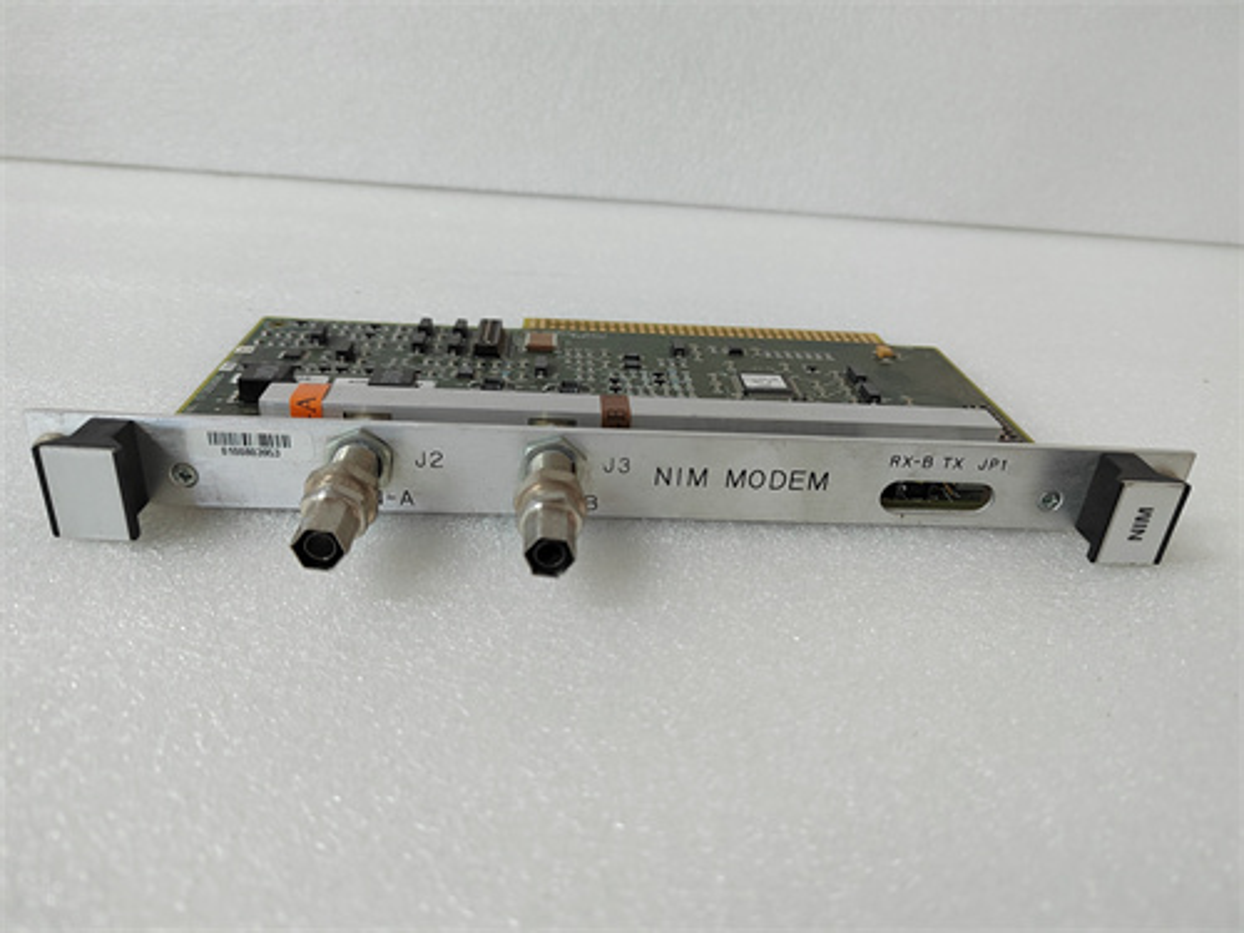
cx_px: 622
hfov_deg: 73.9
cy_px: 466
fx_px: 827
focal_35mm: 23
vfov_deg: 58.9
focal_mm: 5.52
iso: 2081
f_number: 1.9
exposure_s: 1/100
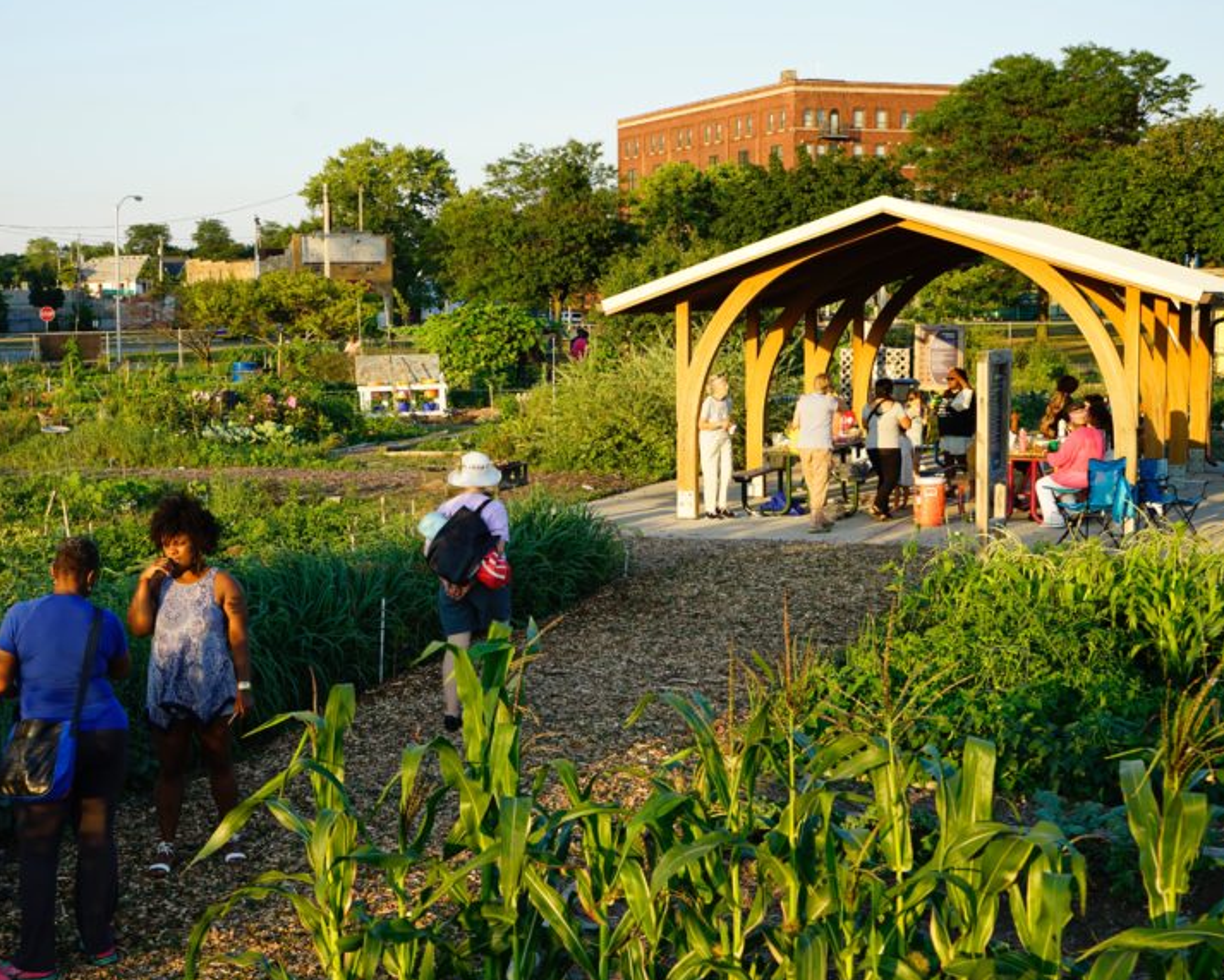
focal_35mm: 49
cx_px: 525
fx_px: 1776
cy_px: 552
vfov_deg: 30.8
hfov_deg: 38.0
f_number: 7.1
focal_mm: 38
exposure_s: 1/80
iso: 100
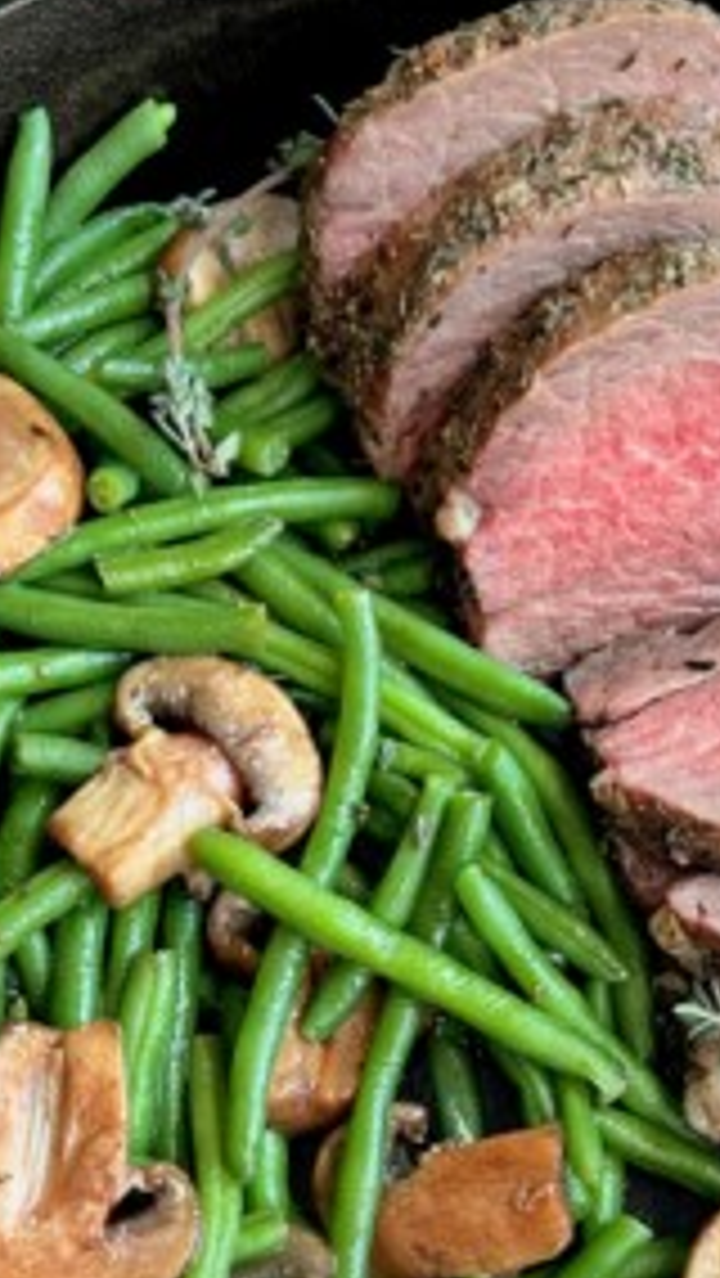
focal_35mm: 48
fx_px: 1627
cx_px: 608
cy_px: 808
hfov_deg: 24.4
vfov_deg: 42.5
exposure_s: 1/99
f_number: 1.5
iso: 125
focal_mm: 5.7
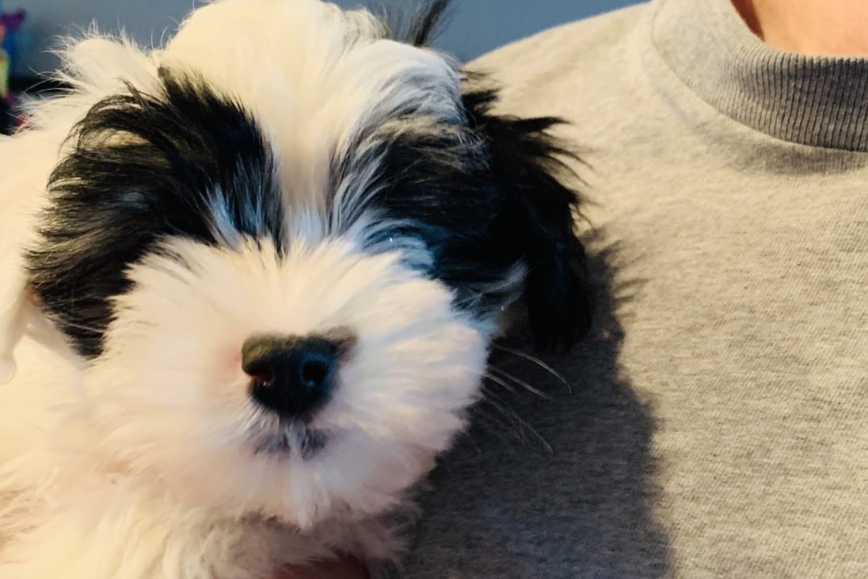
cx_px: 358
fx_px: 1133
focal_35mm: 47
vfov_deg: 28.5
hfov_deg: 41.8
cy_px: 379
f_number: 1.8
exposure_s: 1/30
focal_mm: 4.25
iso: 500
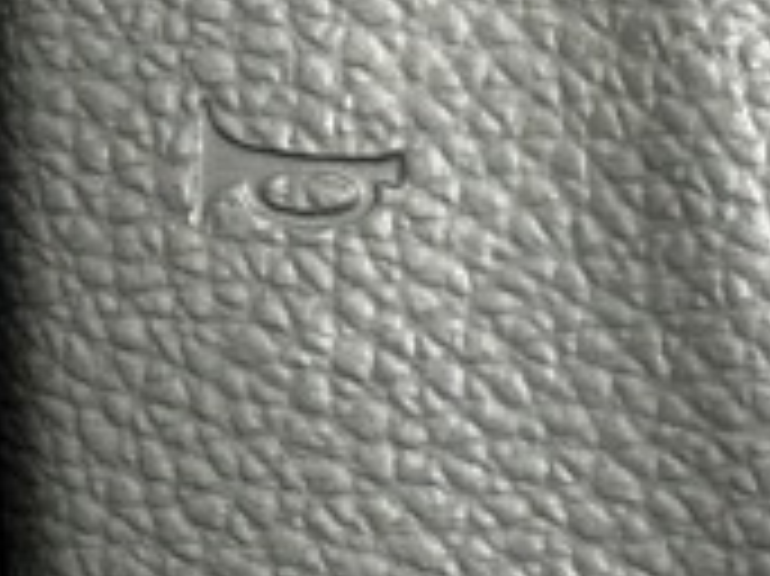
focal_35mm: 288
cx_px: -707
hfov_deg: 6.7
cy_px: -99
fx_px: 6402
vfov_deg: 5.1
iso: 500
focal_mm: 6.86
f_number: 1.78
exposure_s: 1/40
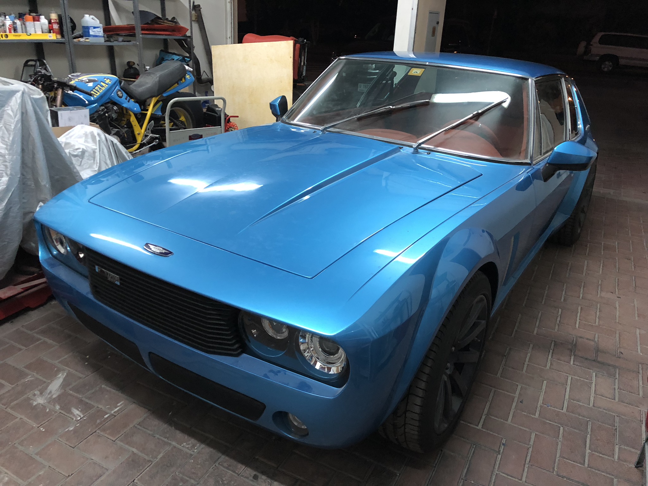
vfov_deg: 49.7
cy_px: 243
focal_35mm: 28
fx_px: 524
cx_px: 324
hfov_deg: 63.4
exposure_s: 1/8
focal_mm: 4
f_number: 1.8
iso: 80
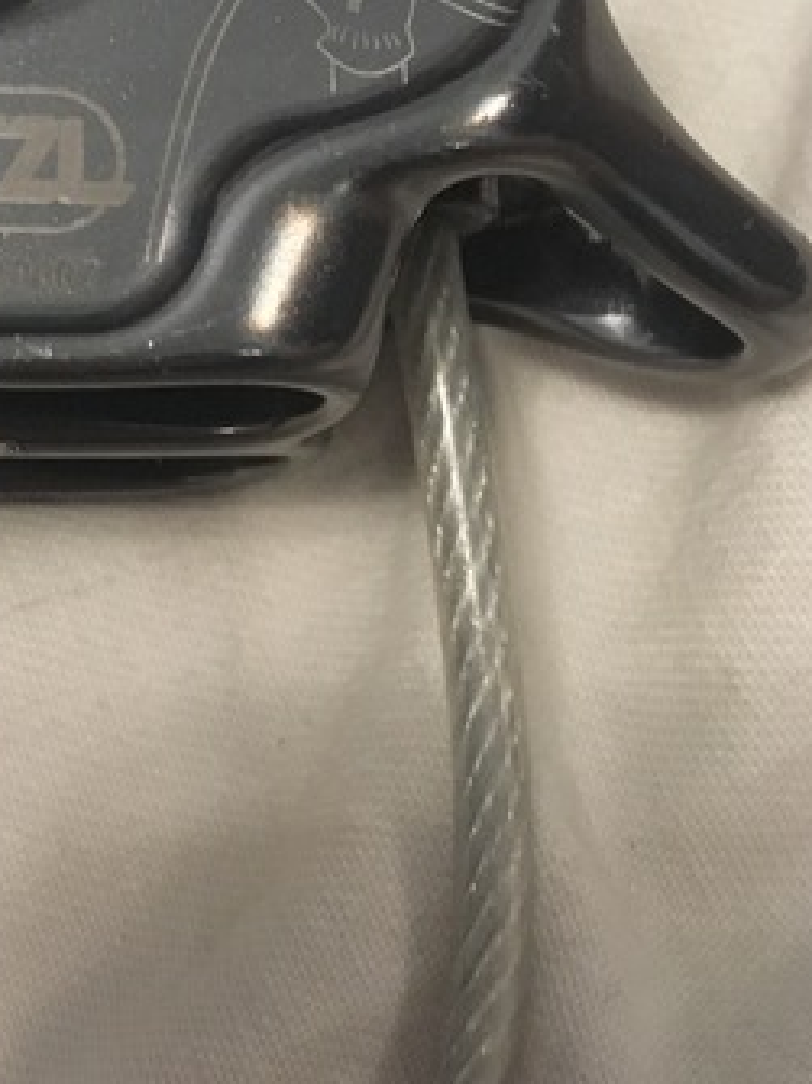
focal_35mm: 65
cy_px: 485
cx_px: -15
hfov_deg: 21.7
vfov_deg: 29.8
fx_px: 2034
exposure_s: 1/15
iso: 250
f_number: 2.2
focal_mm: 4.15
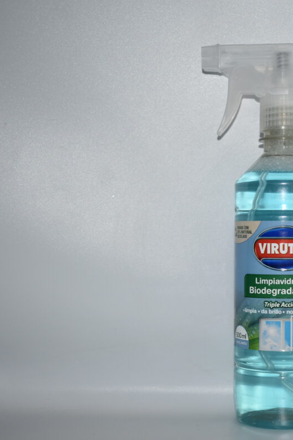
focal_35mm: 71
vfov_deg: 28.5
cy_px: 221
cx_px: 284
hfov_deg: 18.8
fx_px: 864
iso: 320
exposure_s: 1/60
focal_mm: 31
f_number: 4.2
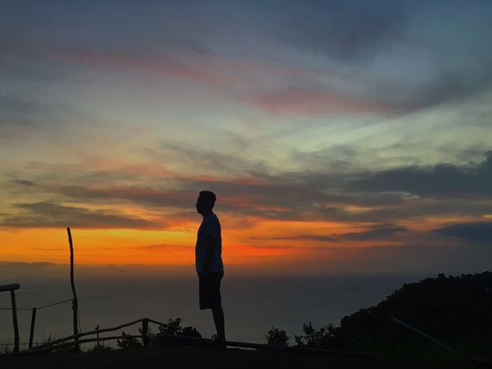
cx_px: 238
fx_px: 483
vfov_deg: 41.7
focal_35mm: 34
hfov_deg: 53.9
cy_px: 216
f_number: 2.2
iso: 64
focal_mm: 4.15
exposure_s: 1/33
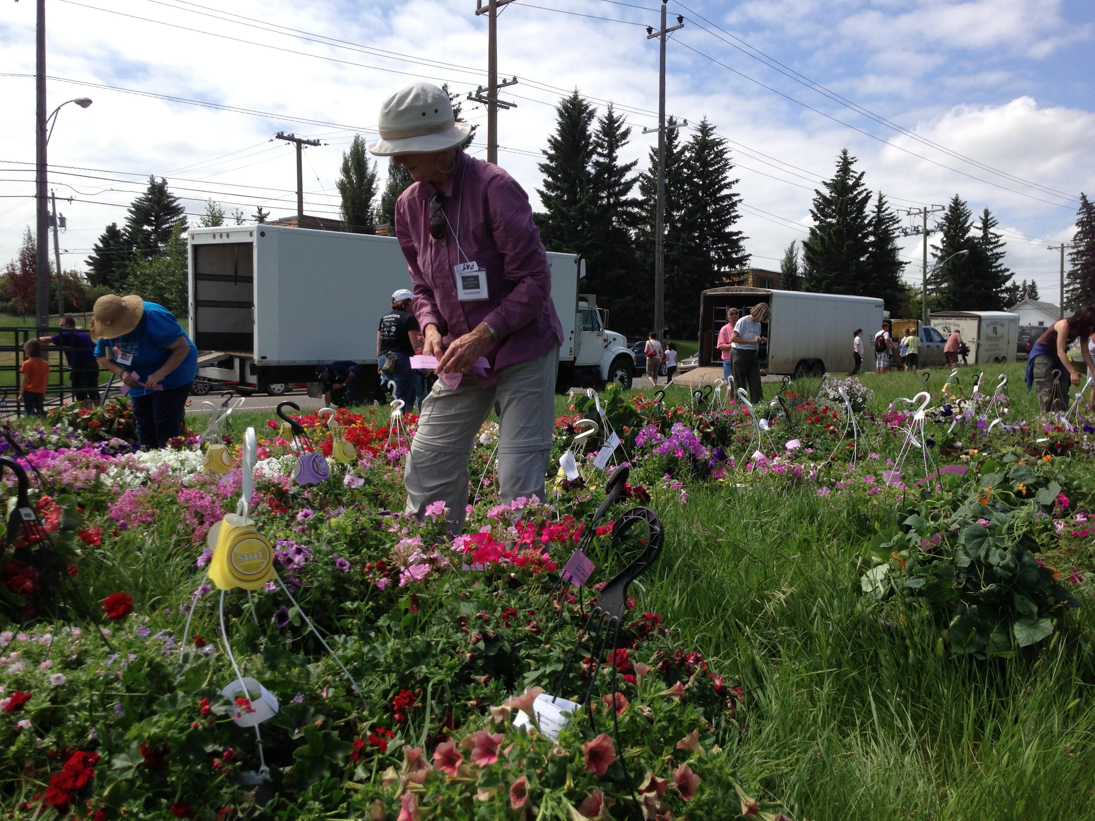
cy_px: 410
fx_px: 1044
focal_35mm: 33
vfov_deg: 42.9
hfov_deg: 55.4
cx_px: 548
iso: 50
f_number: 2.4
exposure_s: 1/1550
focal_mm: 4.13
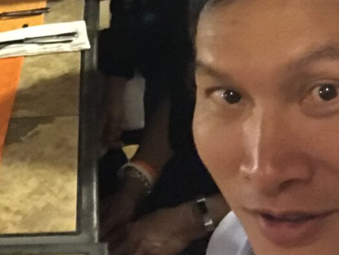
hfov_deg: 19.5
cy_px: -18
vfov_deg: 15.4
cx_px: -84
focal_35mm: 94
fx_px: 921
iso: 800
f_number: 2.2
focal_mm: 2.87
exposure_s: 1/15
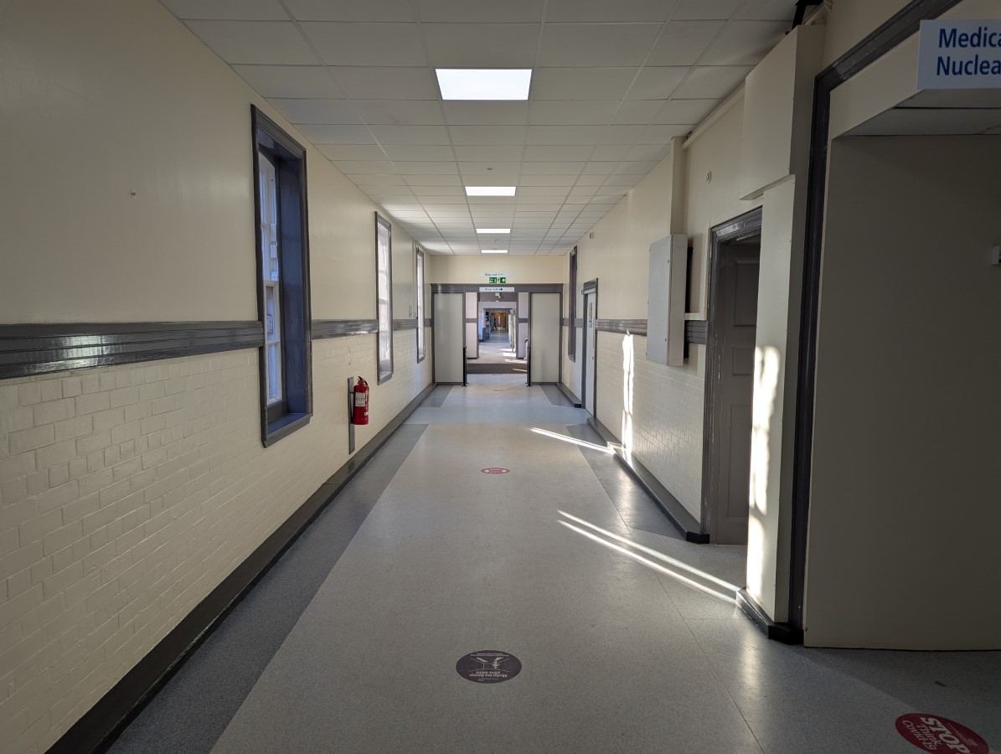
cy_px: 377
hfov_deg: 71.5
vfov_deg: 56.9
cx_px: 500
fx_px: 695
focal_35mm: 24
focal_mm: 6.81
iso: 41
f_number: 1.85
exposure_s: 1/100
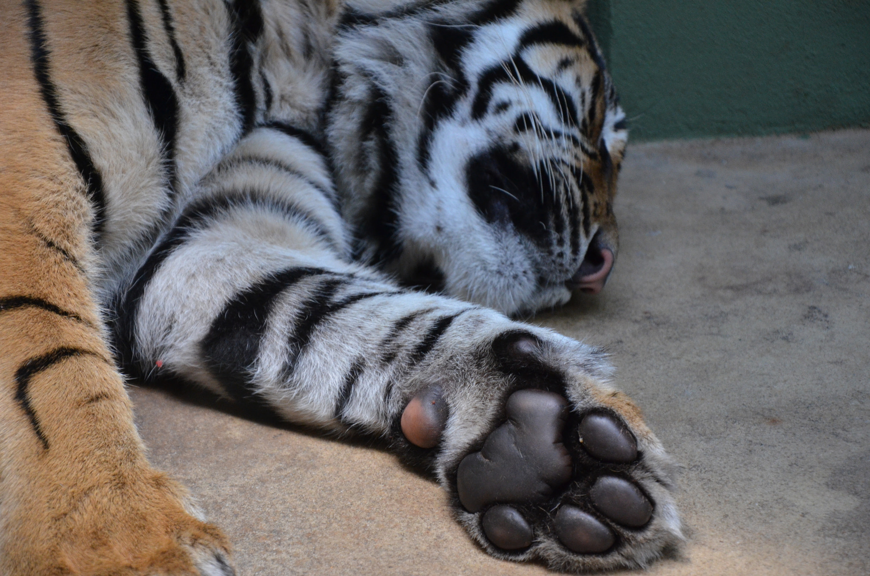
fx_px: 3255
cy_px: 288
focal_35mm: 135
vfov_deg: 10.1
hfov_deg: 15.2
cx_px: 435
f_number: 5.6
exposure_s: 1/80
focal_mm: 90
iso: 1600
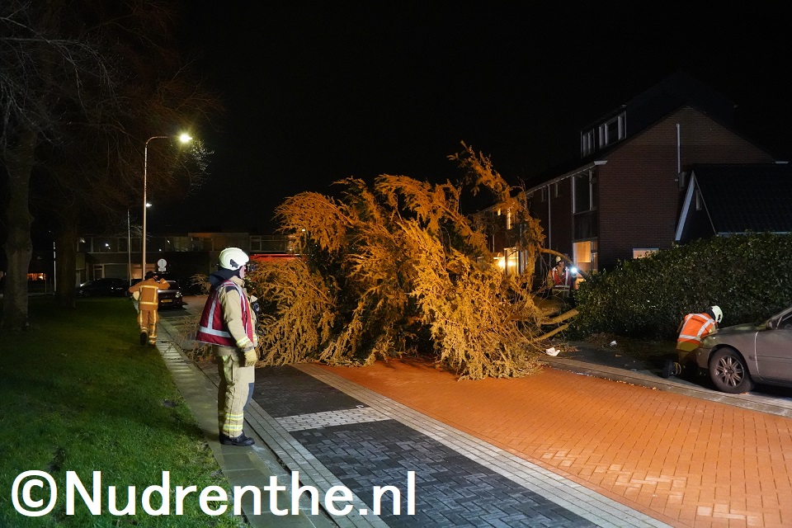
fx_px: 726
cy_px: 264
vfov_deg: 40.0
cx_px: 396
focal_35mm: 33
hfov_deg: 57.2
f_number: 4
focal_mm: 33
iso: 20000
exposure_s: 1/30
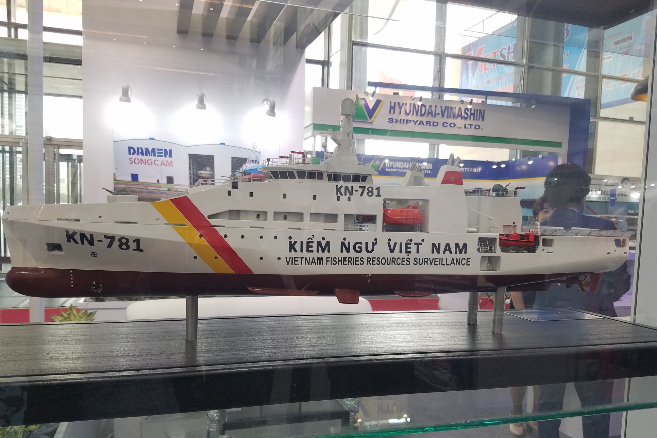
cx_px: 333
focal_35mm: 28
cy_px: 250
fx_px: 511
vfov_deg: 46.3
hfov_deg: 65.5
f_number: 1.7
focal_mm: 4.2
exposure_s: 1/100
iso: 100
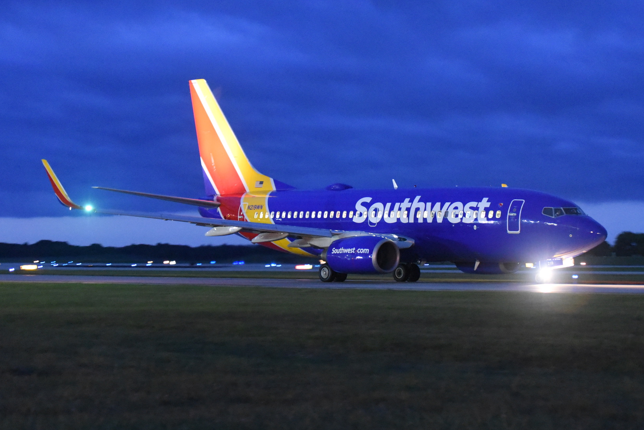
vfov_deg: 14.0
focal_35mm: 98
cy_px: 178
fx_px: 1753
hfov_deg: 20.8
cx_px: 377
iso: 12800
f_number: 2.8
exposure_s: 1/30
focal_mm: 70
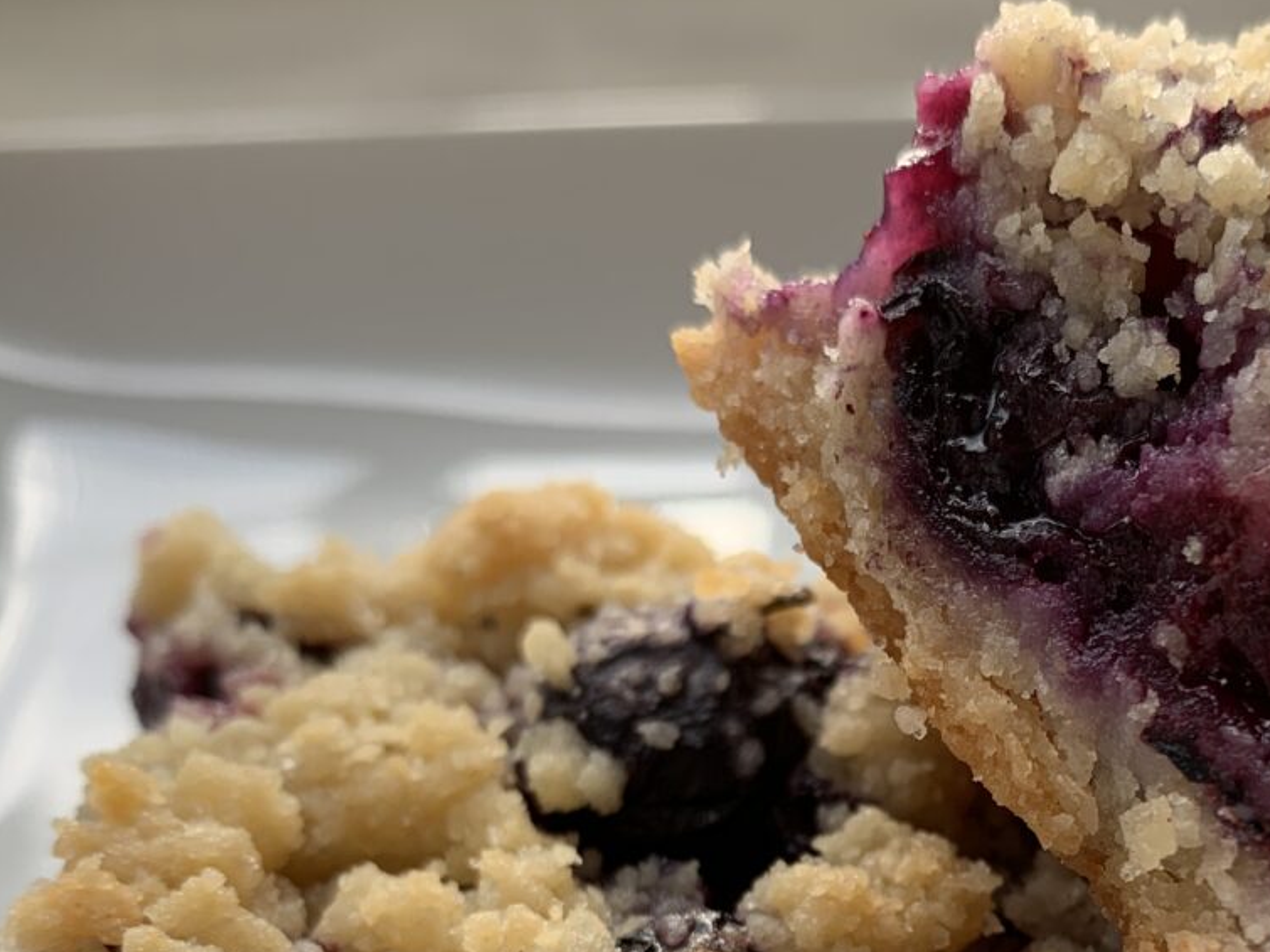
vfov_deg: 26.2
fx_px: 1944
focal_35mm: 53
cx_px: 938
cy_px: 932
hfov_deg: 35.5
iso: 50
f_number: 1.8
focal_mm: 4.25
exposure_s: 1/122
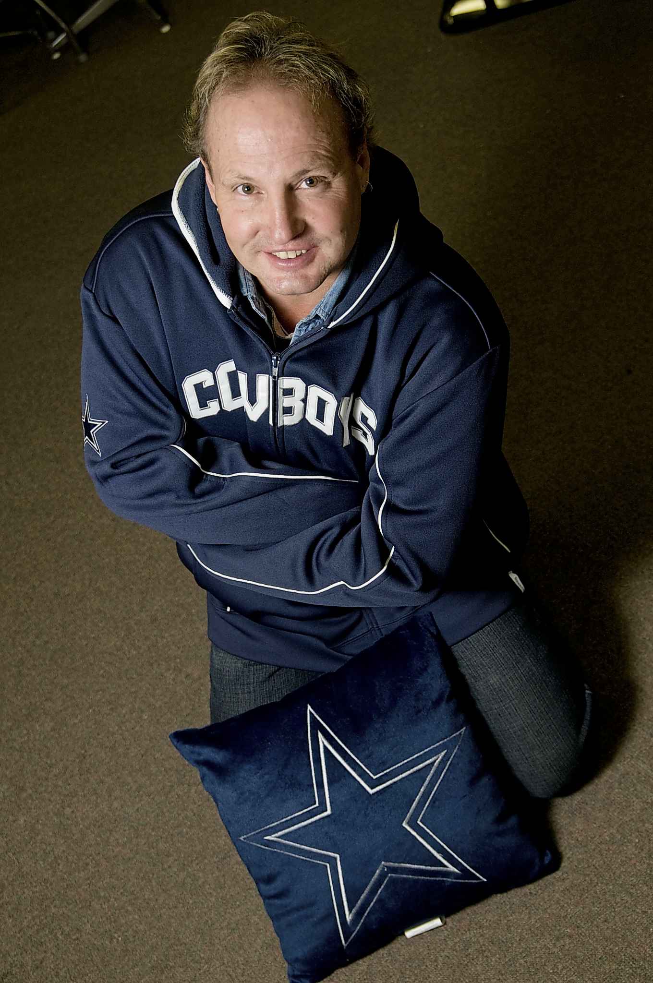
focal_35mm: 52
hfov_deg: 25.7
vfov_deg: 37.9
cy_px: 492
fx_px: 1432
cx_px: 326
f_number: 4.5
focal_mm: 35
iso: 200
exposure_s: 1/80
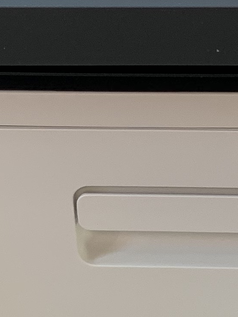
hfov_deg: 10.4
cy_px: 42
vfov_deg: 13.8
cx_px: 200
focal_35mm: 142
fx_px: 1301
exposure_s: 1/106
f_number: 1.8
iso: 100
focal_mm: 4.25
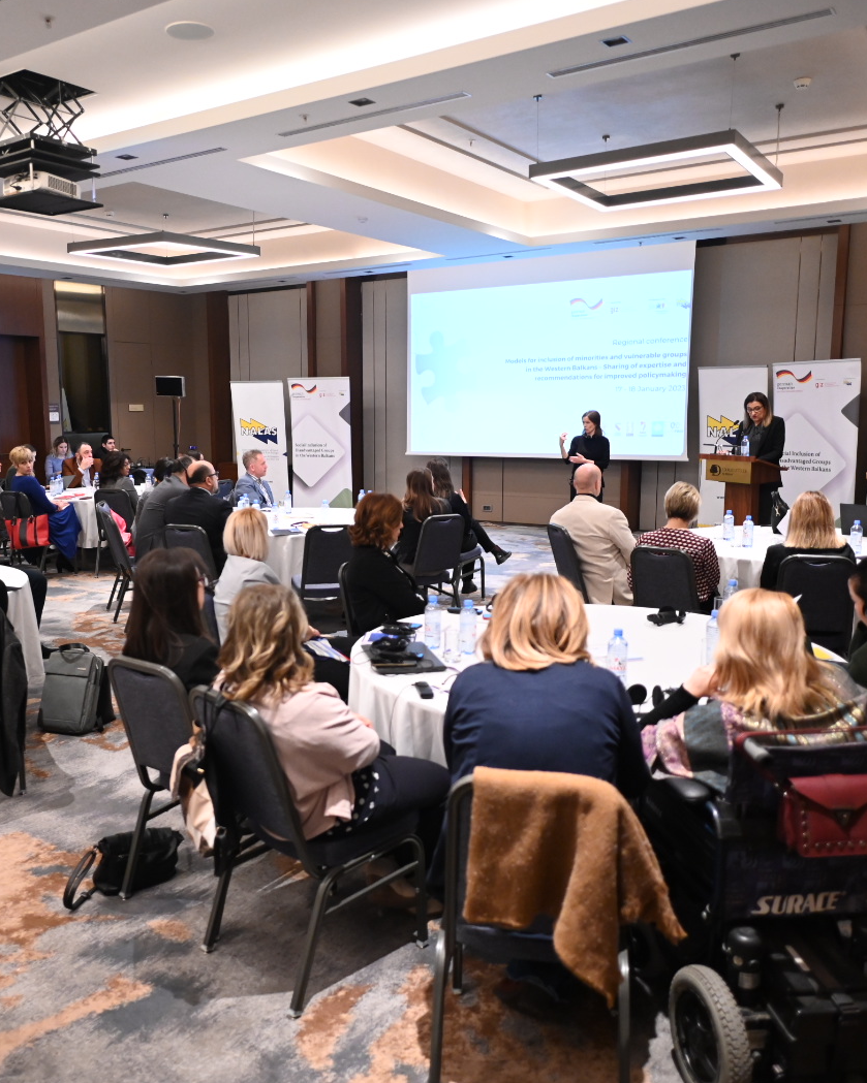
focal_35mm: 29
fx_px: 930
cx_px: 350
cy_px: 544
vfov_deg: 60.5
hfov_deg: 49.7
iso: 3200
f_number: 1.8
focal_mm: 20
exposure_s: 1/250
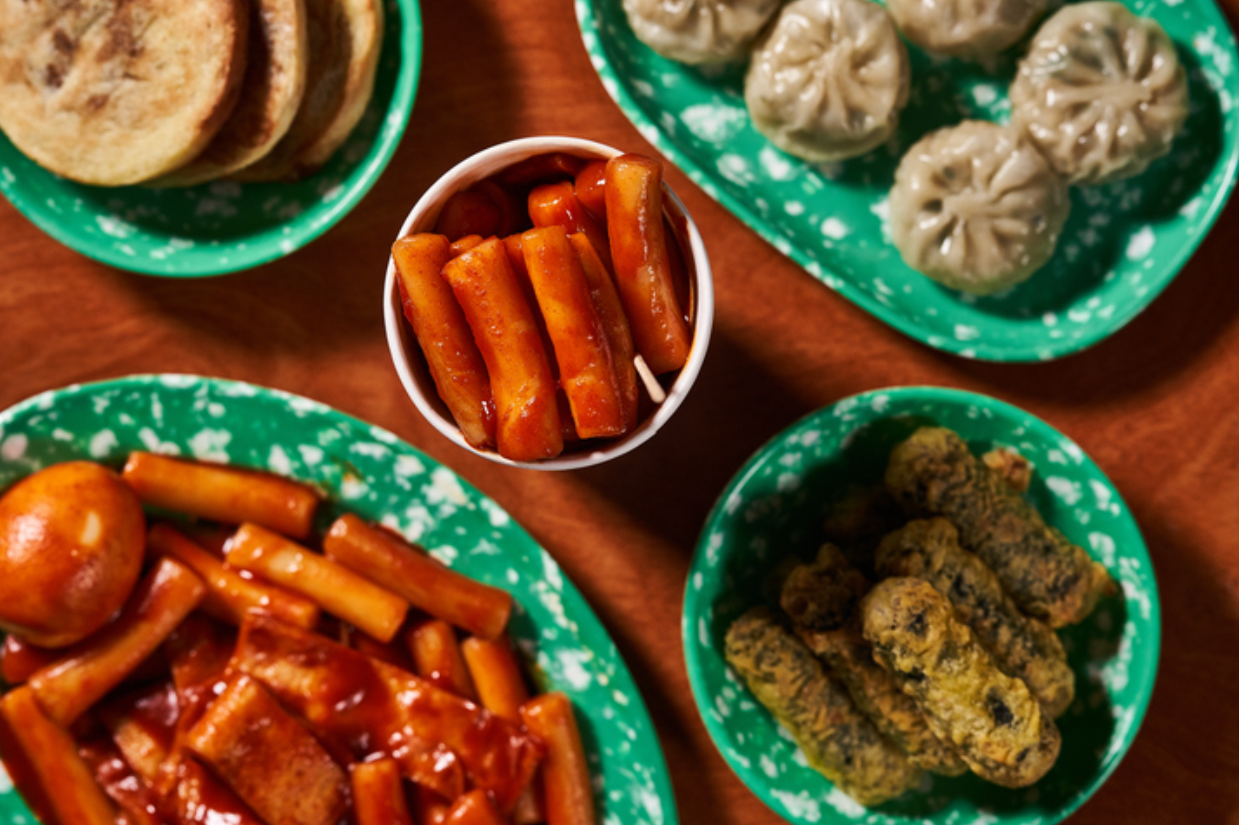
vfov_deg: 13.4
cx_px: 611
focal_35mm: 102
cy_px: 411
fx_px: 3509
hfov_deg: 20.0
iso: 800
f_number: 7.1
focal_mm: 100
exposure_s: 1/125
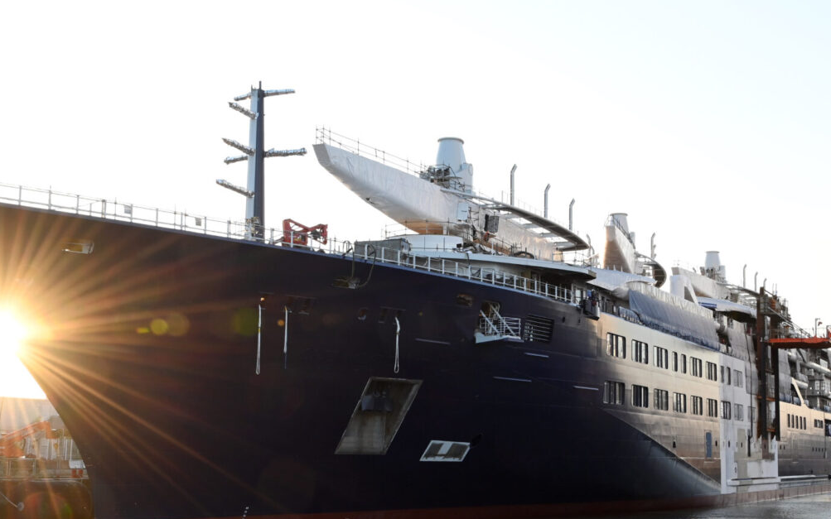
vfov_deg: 24.0
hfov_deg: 37.5
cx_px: 396
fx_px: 1223
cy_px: 298
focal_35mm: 54
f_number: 14
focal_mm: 38
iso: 640
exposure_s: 1/80
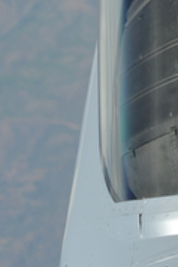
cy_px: -319
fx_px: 3485
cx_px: 248
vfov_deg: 4.3
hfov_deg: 2.9
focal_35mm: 469
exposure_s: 1/1600
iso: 250
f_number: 5.6
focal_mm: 105
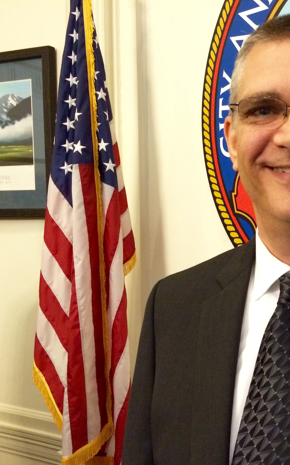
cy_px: 238
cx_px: 306
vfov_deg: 47.2
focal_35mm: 42
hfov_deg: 28.2
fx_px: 531
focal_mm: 4.15
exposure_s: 1/15
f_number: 2.2
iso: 400
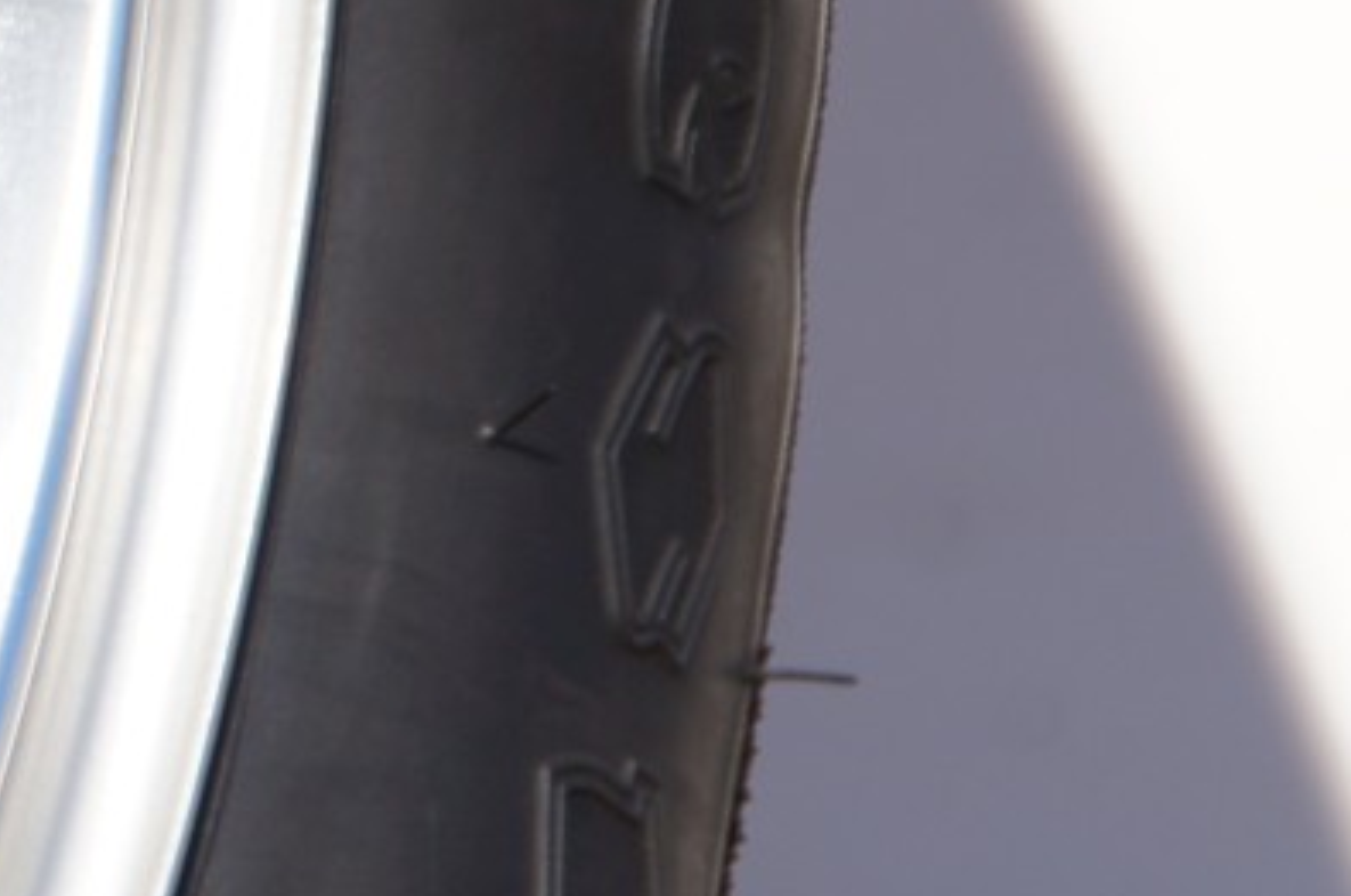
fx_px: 30086
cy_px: -677
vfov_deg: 1.7
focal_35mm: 803
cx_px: -1036
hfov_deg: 2.6
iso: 100
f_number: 7.1
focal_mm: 110
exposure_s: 1/320
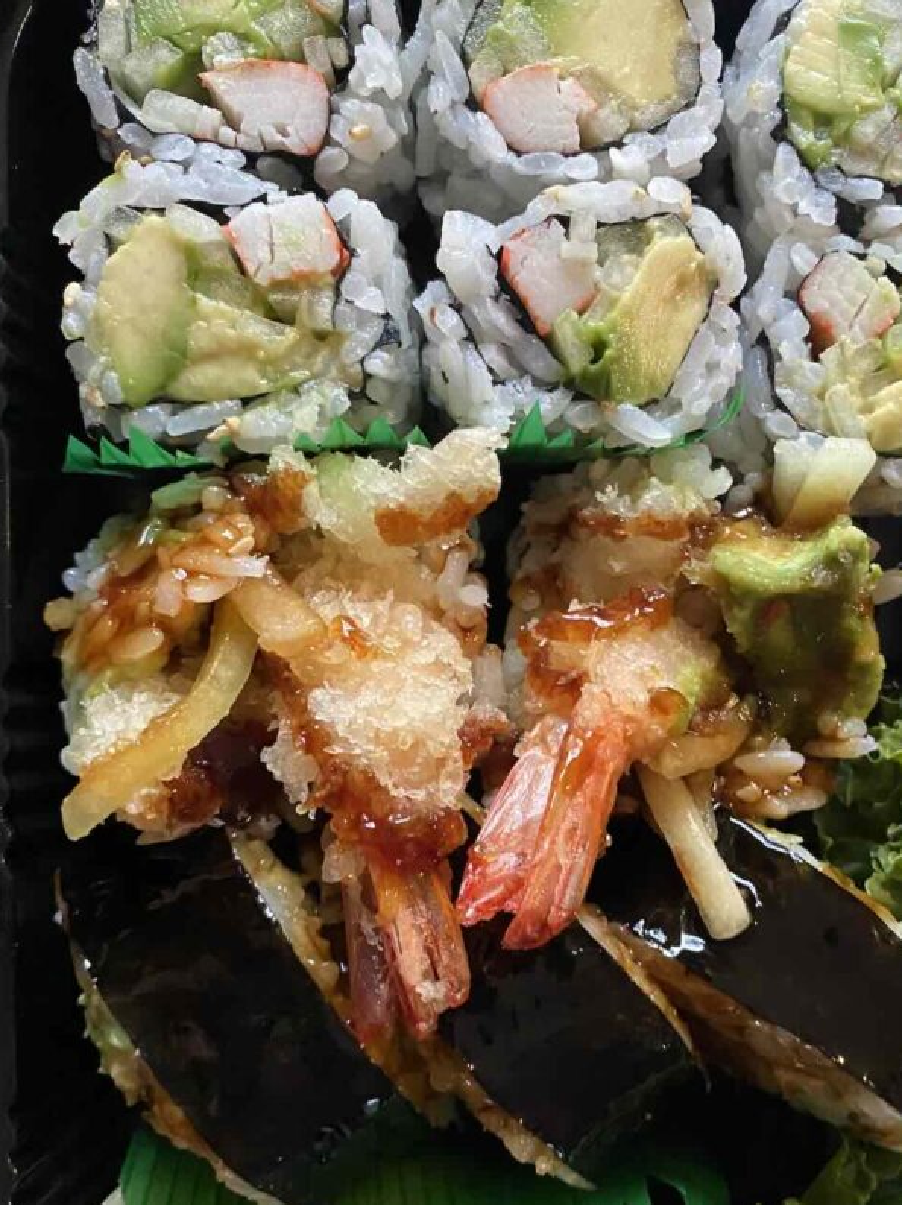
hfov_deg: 40.5
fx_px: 1217
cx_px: 535
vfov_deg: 52.4
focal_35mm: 35
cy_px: 712
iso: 640
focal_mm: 4.25
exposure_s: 1/40
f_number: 1.8
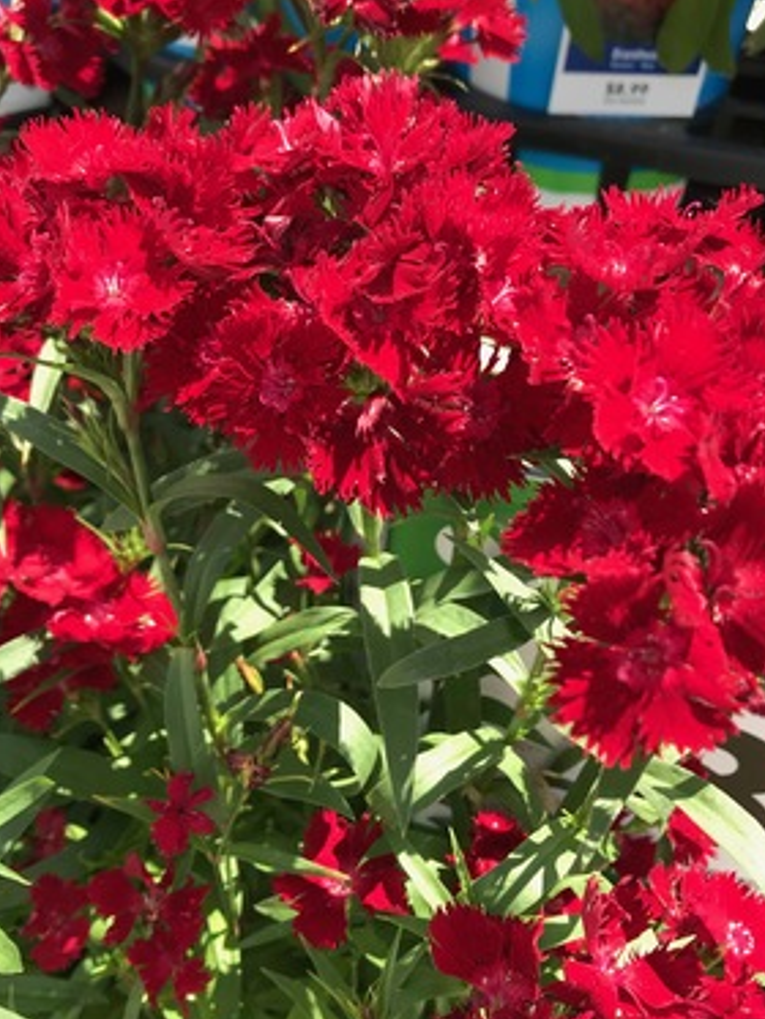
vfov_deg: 51.3
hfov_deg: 39.6
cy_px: 500
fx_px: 1060
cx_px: 336
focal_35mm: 36
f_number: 1.8
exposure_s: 1/404
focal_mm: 3.99
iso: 20
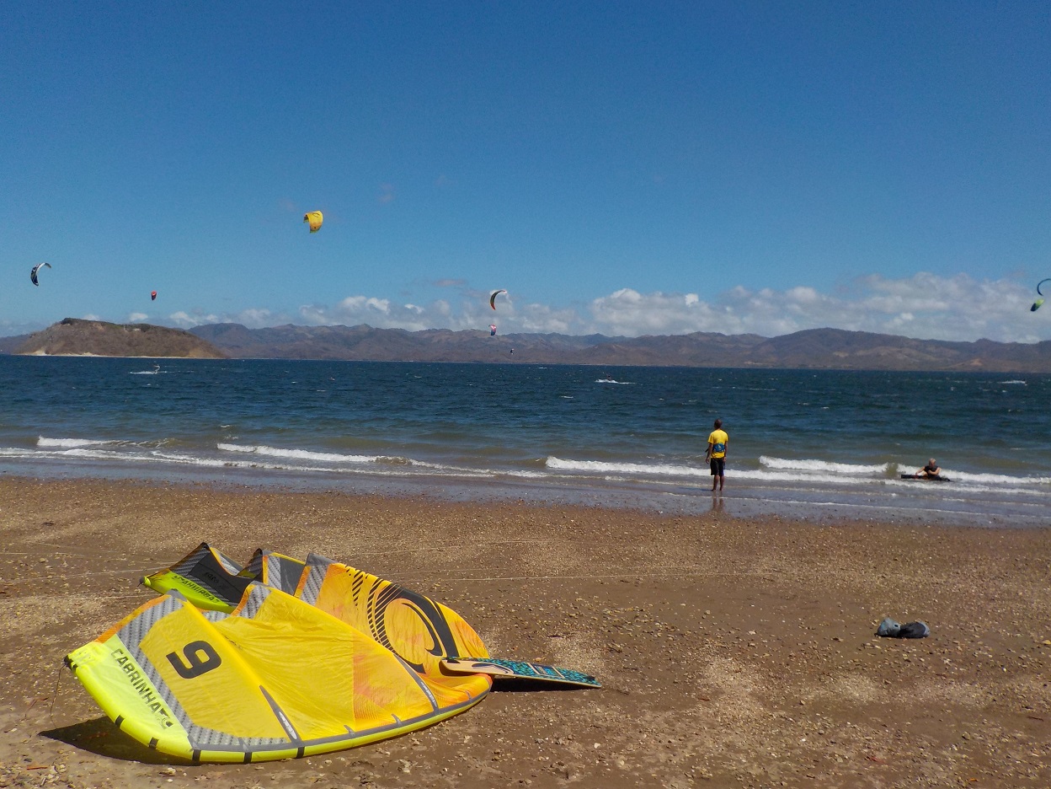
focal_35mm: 30
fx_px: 911
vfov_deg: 46.8
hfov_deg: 60.0
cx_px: 526
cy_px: 394
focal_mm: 4.1
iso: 125
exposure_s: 1/640
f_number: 6.6
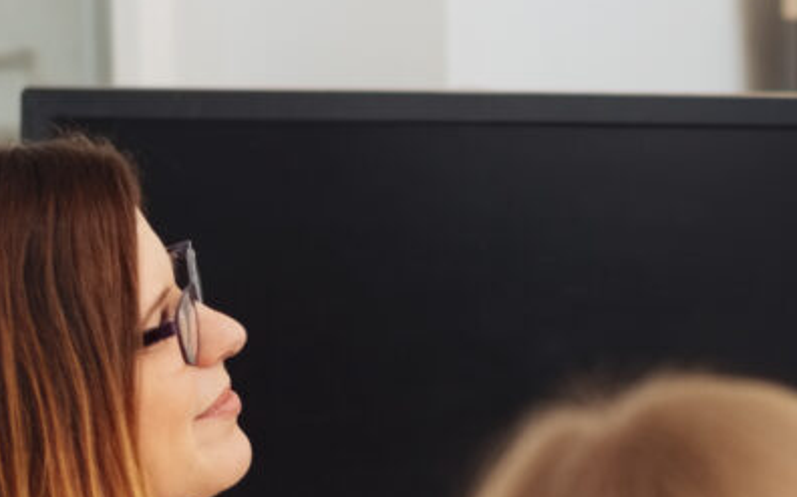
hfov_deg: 7.7
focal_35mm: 272
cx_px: 861
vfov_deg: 4.8
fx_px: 5905
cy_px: 476
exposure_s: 1/160
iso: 160
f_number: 2.5
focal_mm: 55
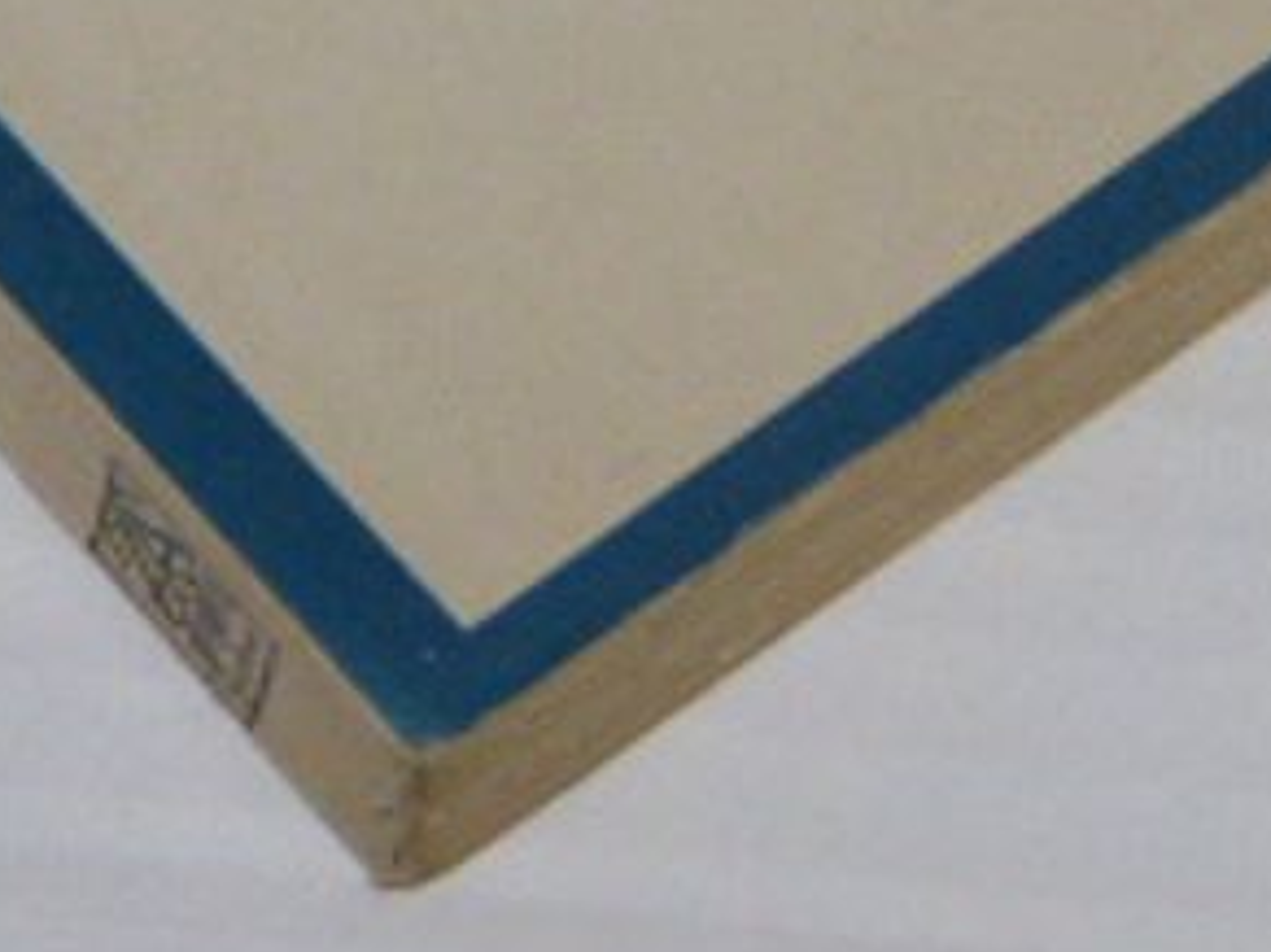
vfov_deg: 6.2
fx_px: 8625
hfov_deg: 8.4
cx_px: 218
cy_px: -873
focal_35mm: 235
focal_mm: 10.2
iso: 400
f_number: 3.2
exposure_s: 1/15
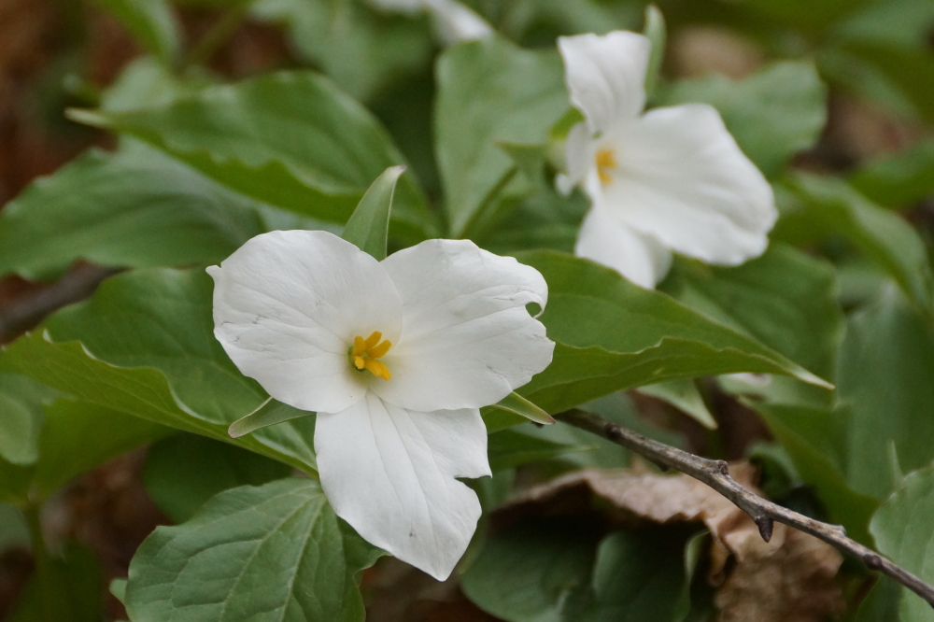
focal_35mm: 375
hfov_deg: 5.5
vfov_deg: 3.7
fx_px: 9725
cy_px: 311
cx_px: 467
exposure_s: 1/400
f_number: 6.3
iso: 800
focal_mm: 250
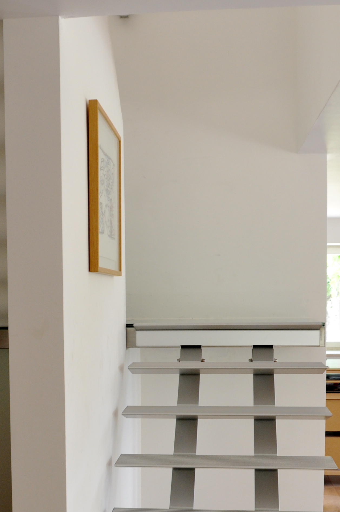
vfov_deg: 32.2
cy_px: 394
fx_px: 866
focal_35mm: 61
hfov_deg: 21.9
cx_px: 70
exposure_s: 1/30
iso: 400
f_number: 5.6
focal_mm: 18
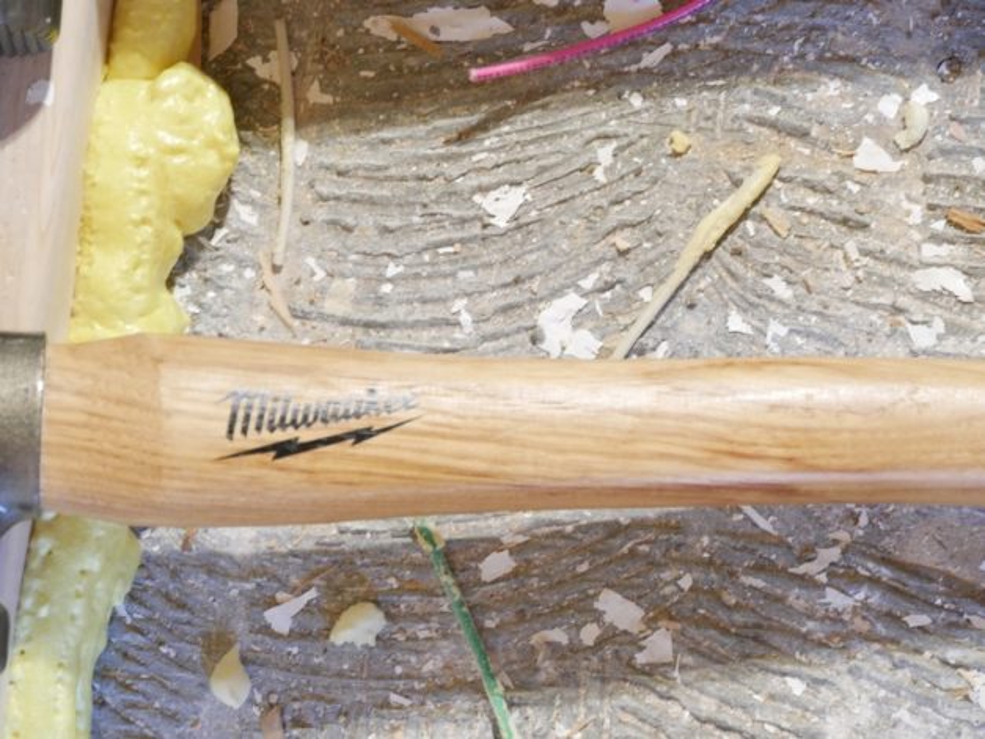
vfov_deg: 8.8
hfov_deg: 11.8
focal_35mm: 168
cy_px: 370
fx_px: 4780
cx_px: 492
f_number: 5.4
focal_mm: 84
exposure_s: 1/15
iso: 3200
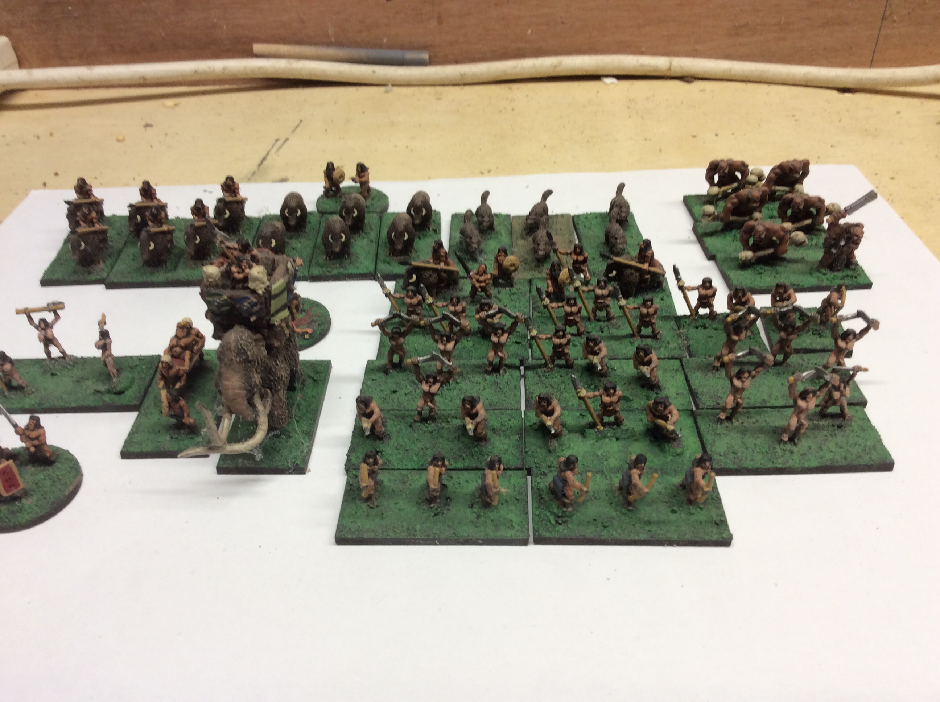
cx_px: 470
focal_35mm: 32
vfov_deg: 44.1
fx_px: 868
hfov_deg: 56.9
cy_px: 351
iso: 32
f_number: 2.4
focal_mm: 3.3
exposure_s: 1/25
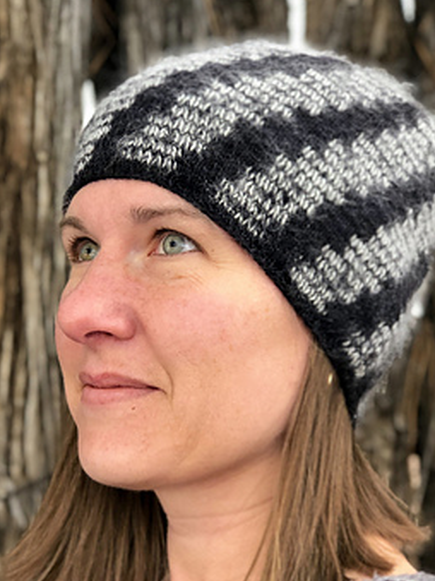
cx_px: 181
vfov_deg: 23.3
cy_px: 310
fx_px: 1408
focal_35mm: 84
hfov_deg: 17.5
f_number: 2.8
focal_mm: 6.6
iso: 40
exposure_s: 1/30
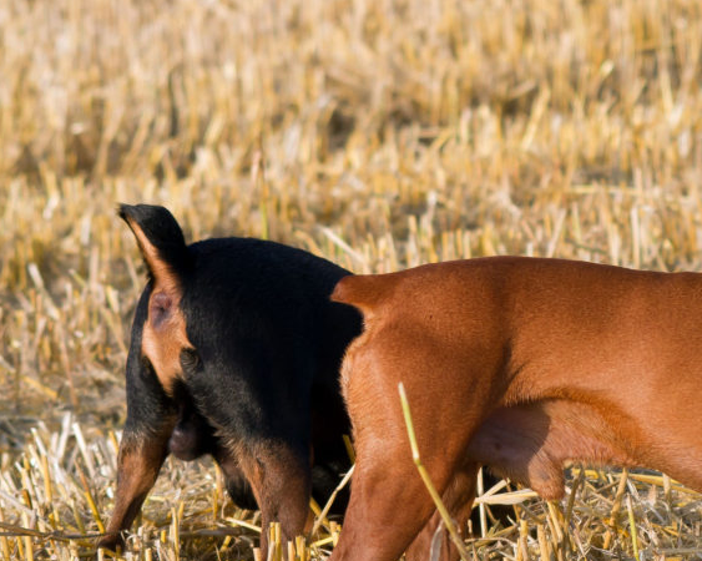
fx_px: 5982
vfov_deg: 5.4
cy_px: 330
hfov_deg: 6.7
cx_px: 692
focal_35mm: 288
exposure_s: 1/320
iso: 200
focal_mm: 90
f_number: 8
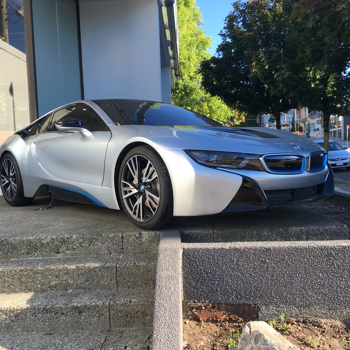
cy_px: 182
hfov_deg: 44.9
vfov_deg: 44.9
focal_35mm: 37
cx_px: 180
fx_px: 423
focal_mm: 4.15
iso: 25
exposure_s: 1/342
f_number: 2.2
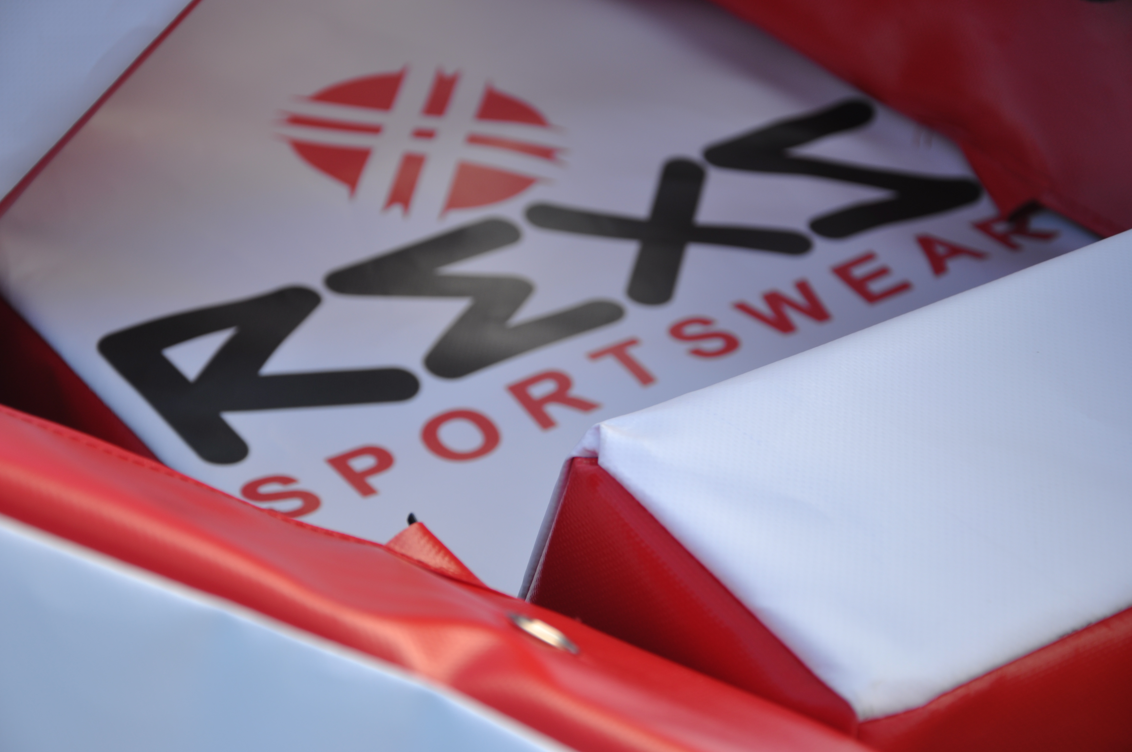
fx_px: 2921
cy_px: 376
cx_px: 566
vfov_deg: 14.7
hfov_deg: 21.9
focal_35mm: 93
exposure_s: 1/100
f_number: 5.3
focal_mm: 62
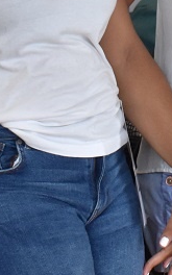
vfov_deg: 7.9
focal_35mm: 264
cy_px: -41
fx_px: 1980
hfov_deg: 4.9
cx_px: 227
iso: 800
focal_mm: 38
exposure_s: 1/160
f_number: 4.8
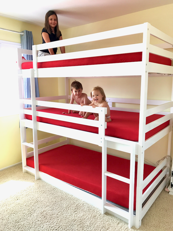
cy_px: 116
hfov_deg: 49.7
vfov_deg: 63.4
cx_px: 86
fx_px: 187
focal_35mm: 28
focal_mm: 3.99
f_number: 1.8
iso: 25
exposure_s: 1/60
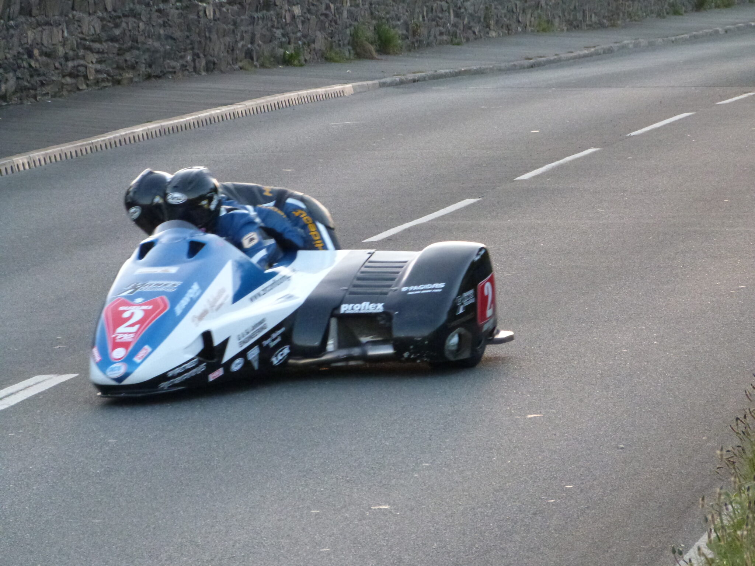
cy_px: 283
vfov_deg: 5.1
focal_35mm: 291
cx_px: 378
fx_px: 6347
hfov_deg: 6.8
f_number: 4
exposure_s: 1/400
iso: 800
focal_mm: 52.3
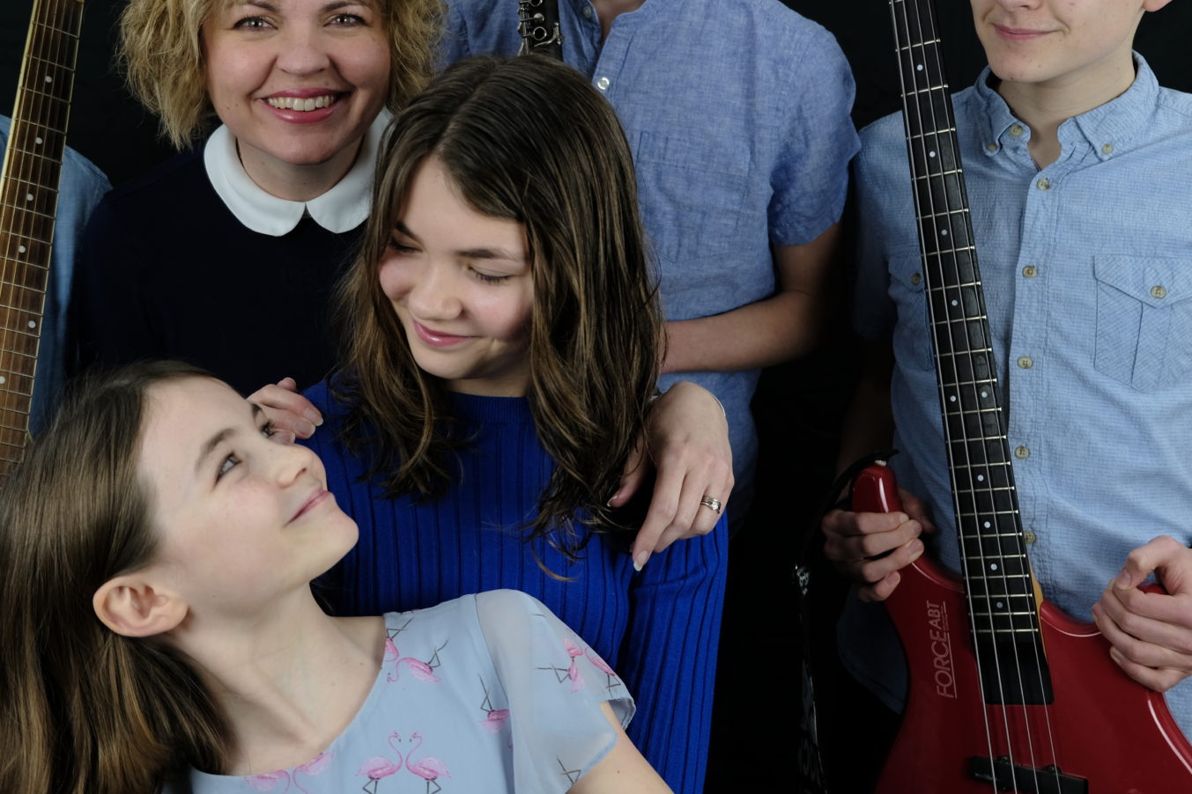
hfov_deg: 44.2
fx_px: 1457
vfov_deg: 30.2
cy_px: 233
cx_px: 465
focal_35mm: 44
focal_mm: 20.5
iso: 250
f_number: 3.2
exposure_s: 1/28
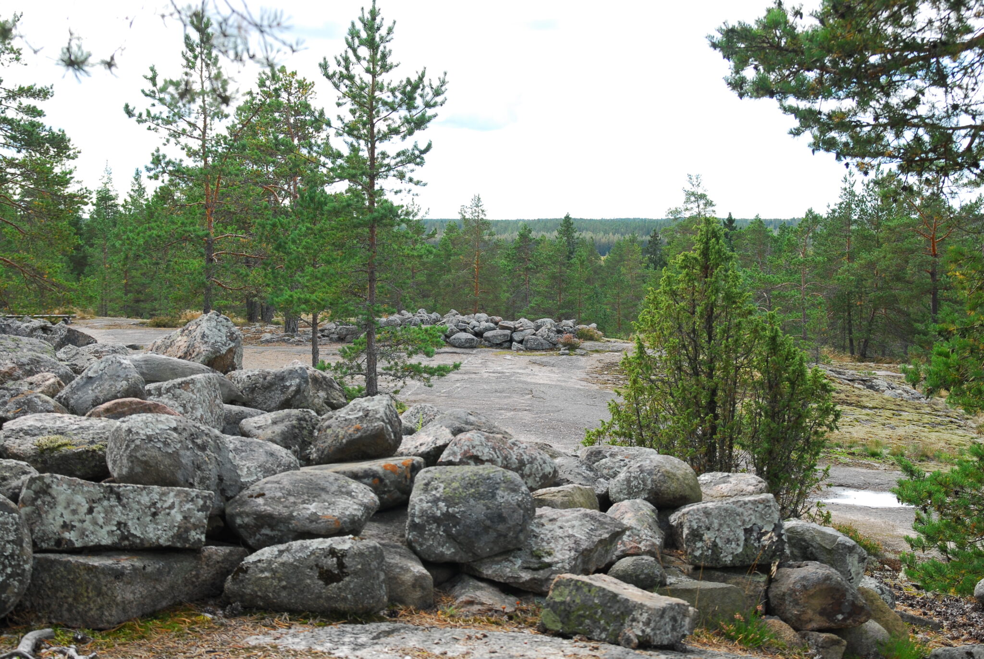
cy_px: 330
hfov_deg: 38.8
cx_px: 492
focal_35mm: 51
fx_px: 1396
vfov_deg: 26.6
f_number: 5.6
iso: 100
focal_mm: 34
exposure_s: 1/125
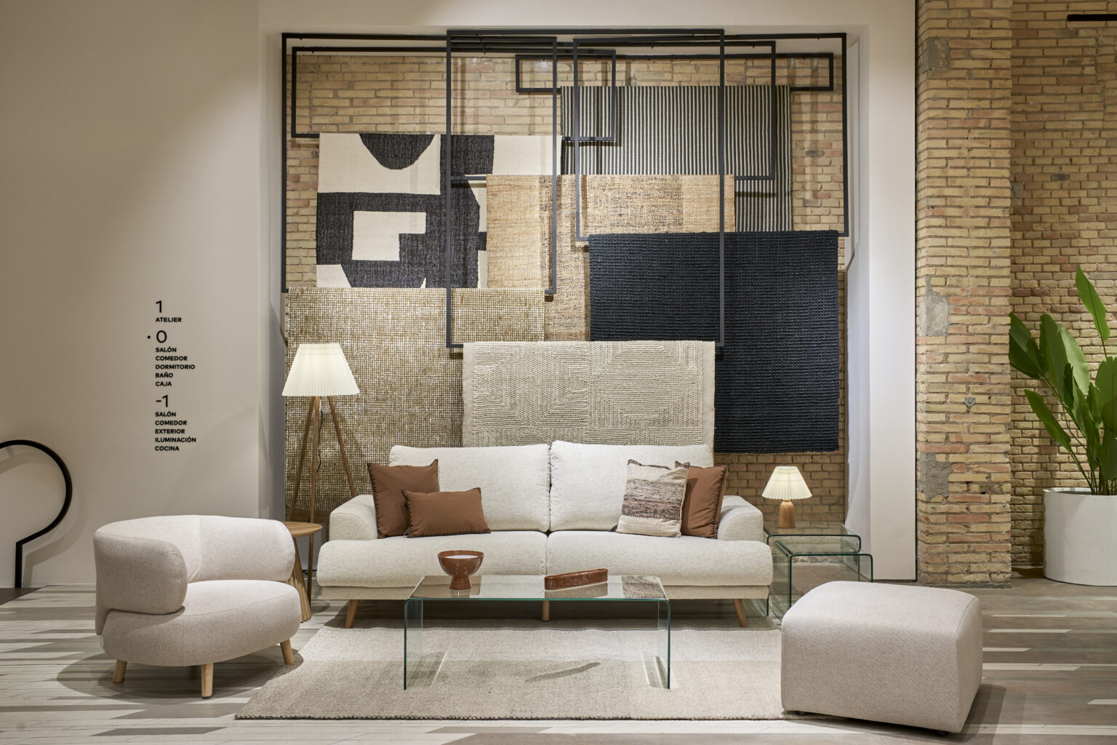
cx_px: 558
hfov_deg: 57.2
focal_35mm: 33
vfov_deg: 40.0
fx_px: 1024
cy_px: 372
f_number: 11
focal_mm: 33
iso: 100
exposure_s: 1/4
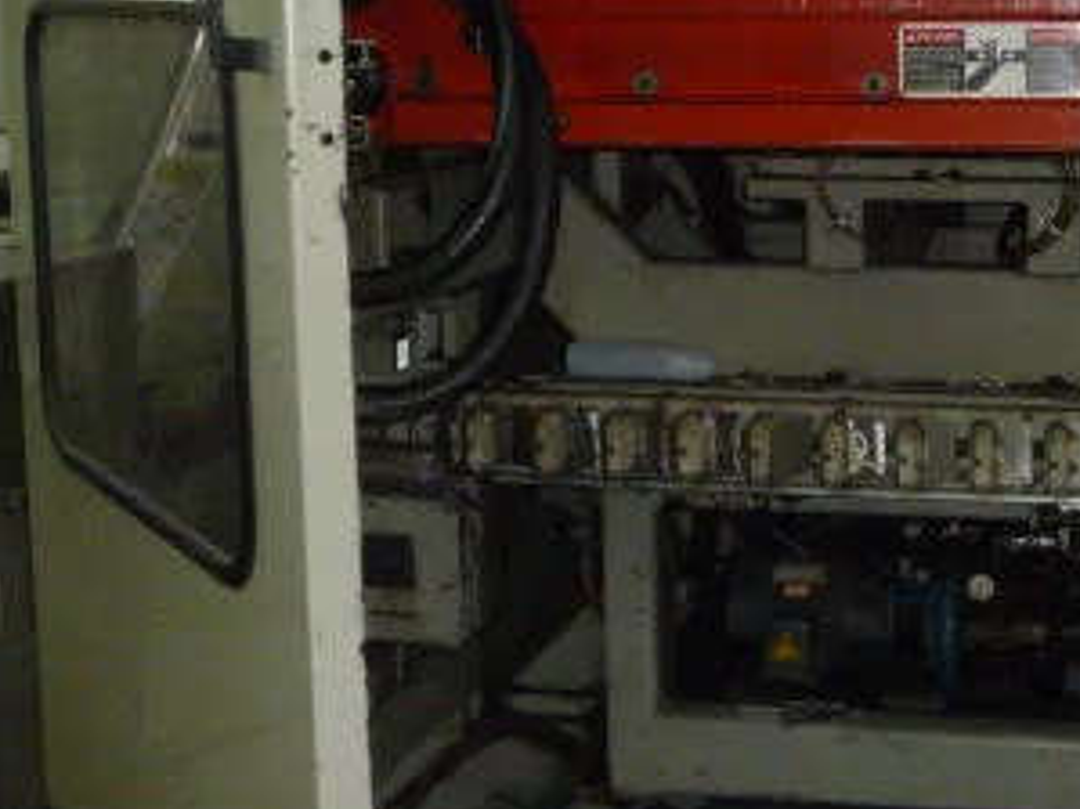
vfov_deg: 24.2
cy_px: 228
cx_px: 917
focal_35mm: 60
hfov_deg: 31.1
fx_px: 1871
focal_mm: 4.7
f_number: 3.3
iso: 500
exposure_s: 1/30
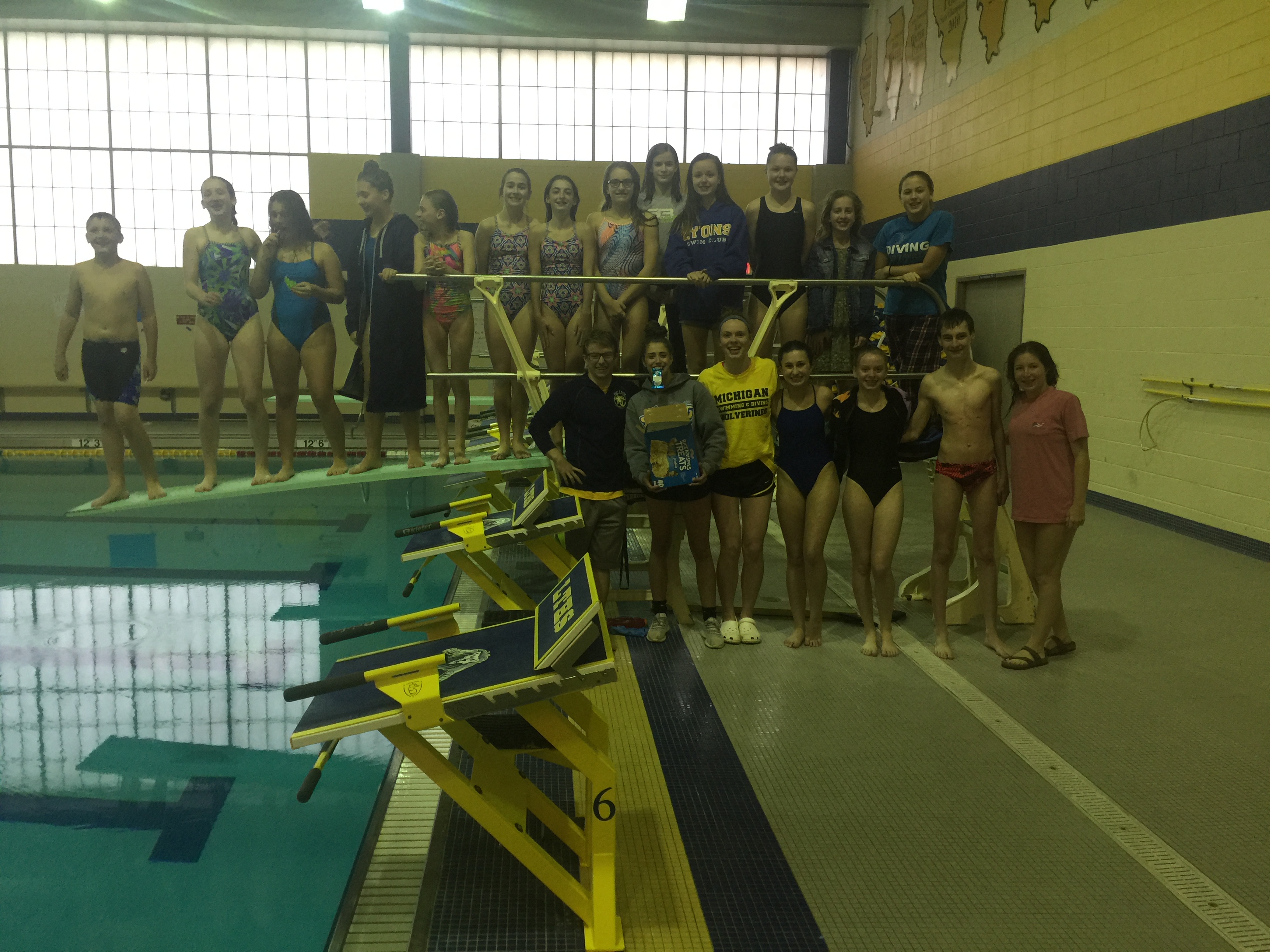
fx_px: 1064
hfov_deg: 61.7
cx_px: 635
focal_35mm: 29
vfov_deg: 48.2
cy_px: 476
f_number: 2.2
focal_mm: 4.15
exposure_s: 1/15
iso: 64
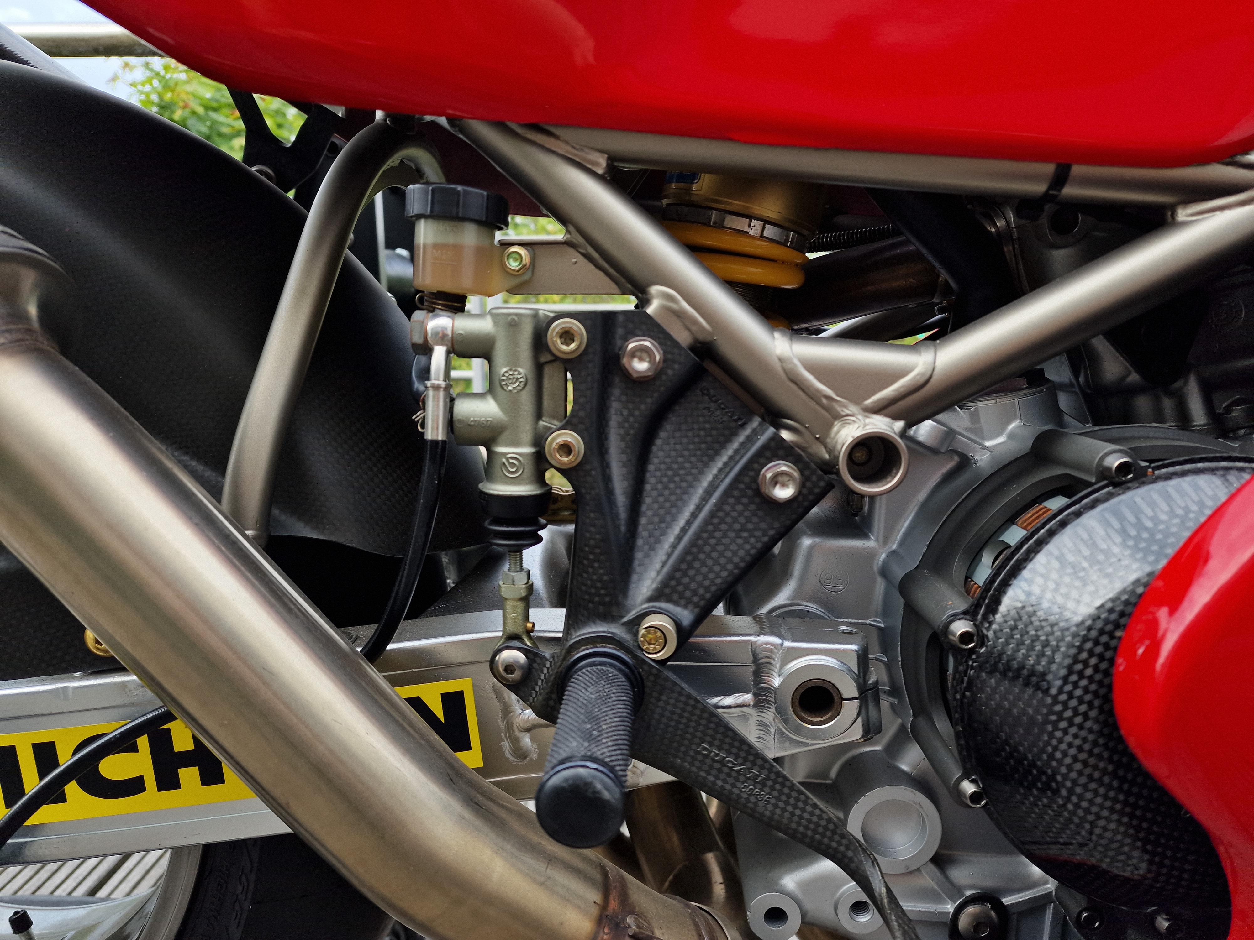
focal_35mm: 23
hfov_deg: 73.9
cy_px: 470
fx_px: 833
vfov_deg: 58.9
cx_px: 627
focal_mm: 6.4
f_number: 1.8
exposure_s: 1/295
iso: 50
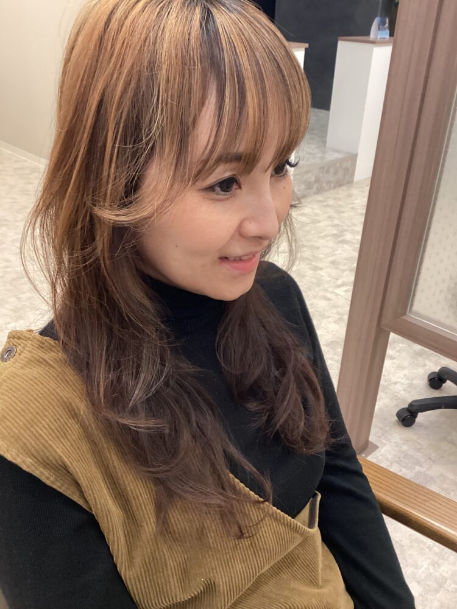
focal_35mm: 31
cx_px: 228
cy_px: 304
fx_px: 546
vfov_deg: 58.4
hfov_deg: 45.4
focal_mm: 3.3
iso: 250
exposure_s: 1/50
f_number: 2.4
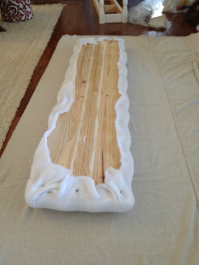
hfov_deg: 40.7
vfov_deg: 52.6
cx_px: 100
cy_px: 132
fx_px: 268
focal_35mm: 35
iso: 125
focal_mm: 4.28
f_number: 2.4
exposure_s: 1/20
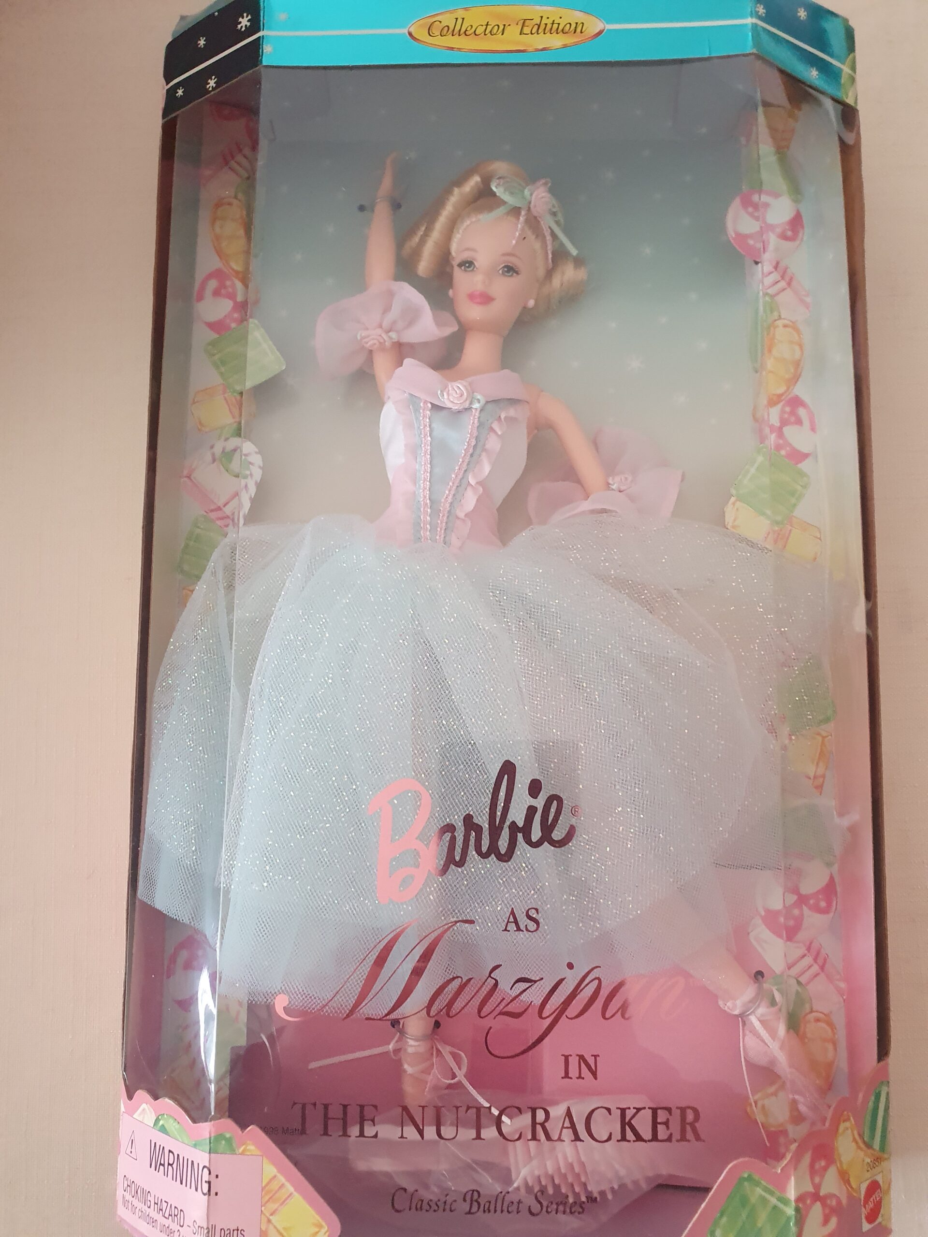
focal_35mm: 26
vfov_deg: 67.3
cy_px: 618
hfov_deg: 53.1
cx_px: 464
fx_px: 929
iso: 400
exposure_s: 1/50
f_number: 2.4
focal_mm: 4.32
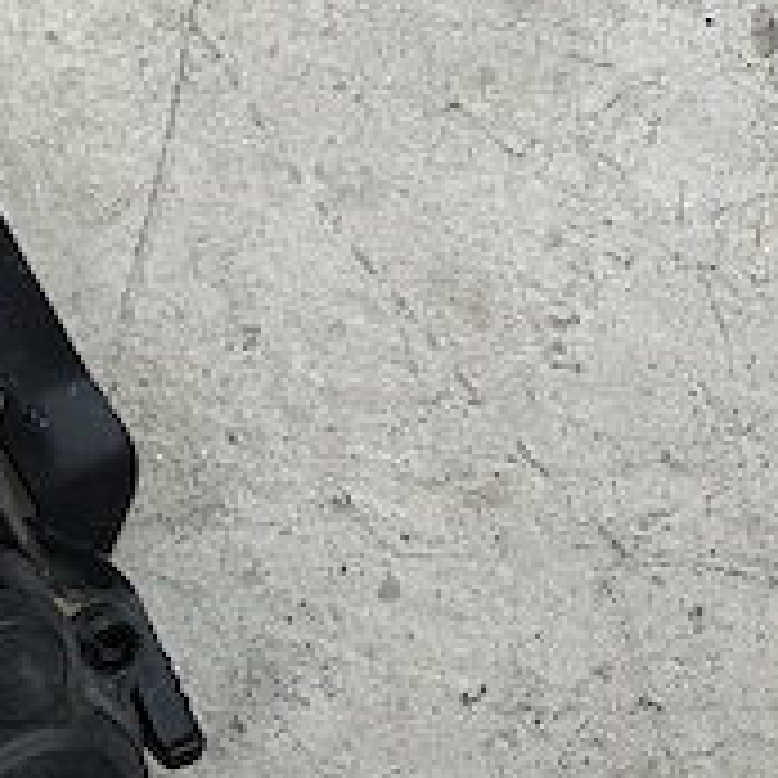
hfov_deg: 14.7
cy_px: 148
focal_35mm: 106
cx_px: -540
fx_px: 2695
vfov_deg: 16.3
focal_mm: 5.1
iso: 320
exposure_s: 1/60
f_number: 1.6
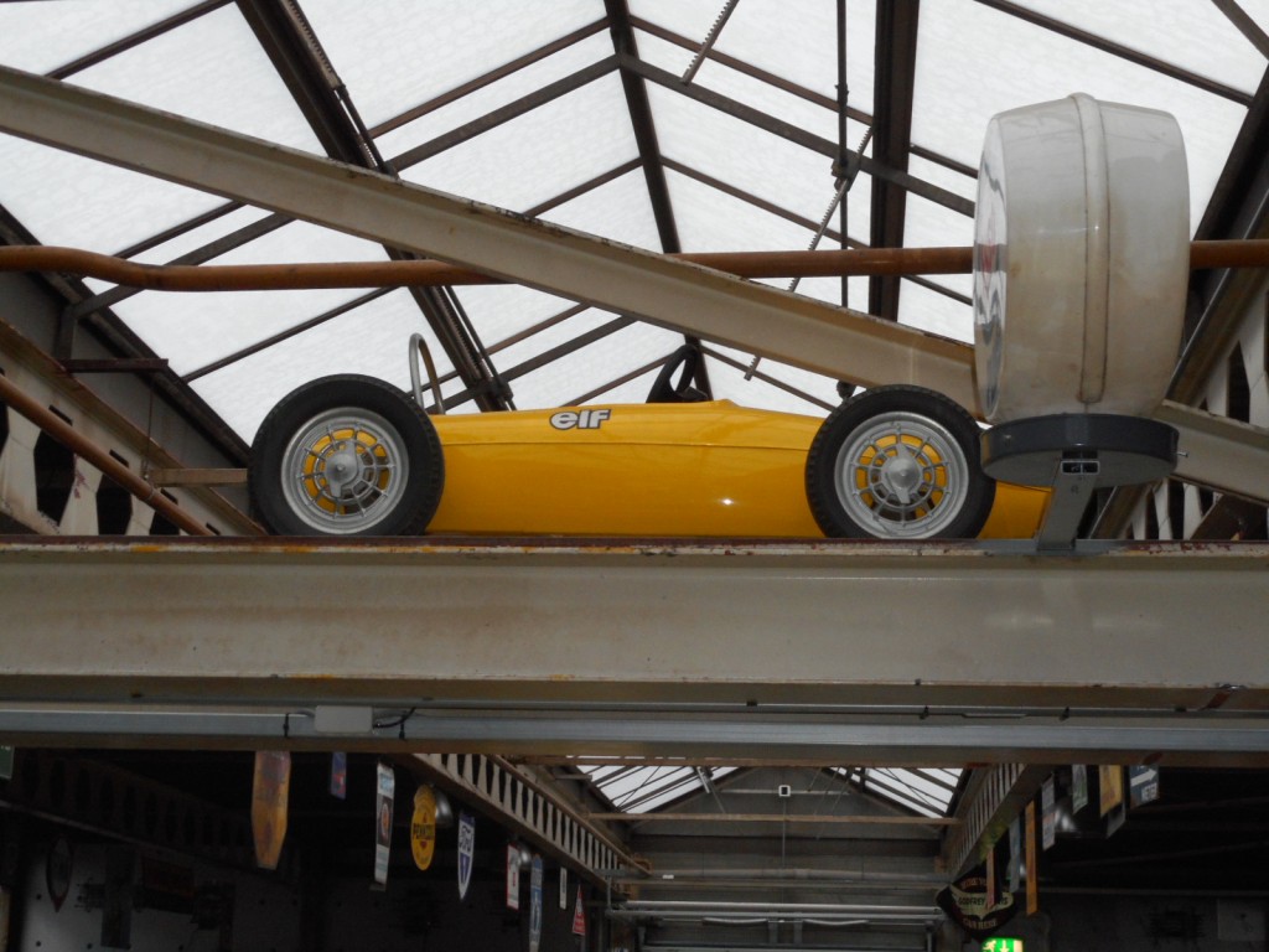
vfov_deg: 24.8
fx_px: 2163
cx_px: 634
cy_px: 476
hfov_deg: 32.7
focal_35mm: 59
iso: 250
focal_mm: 10.5
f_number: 5.1
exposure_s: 1/60
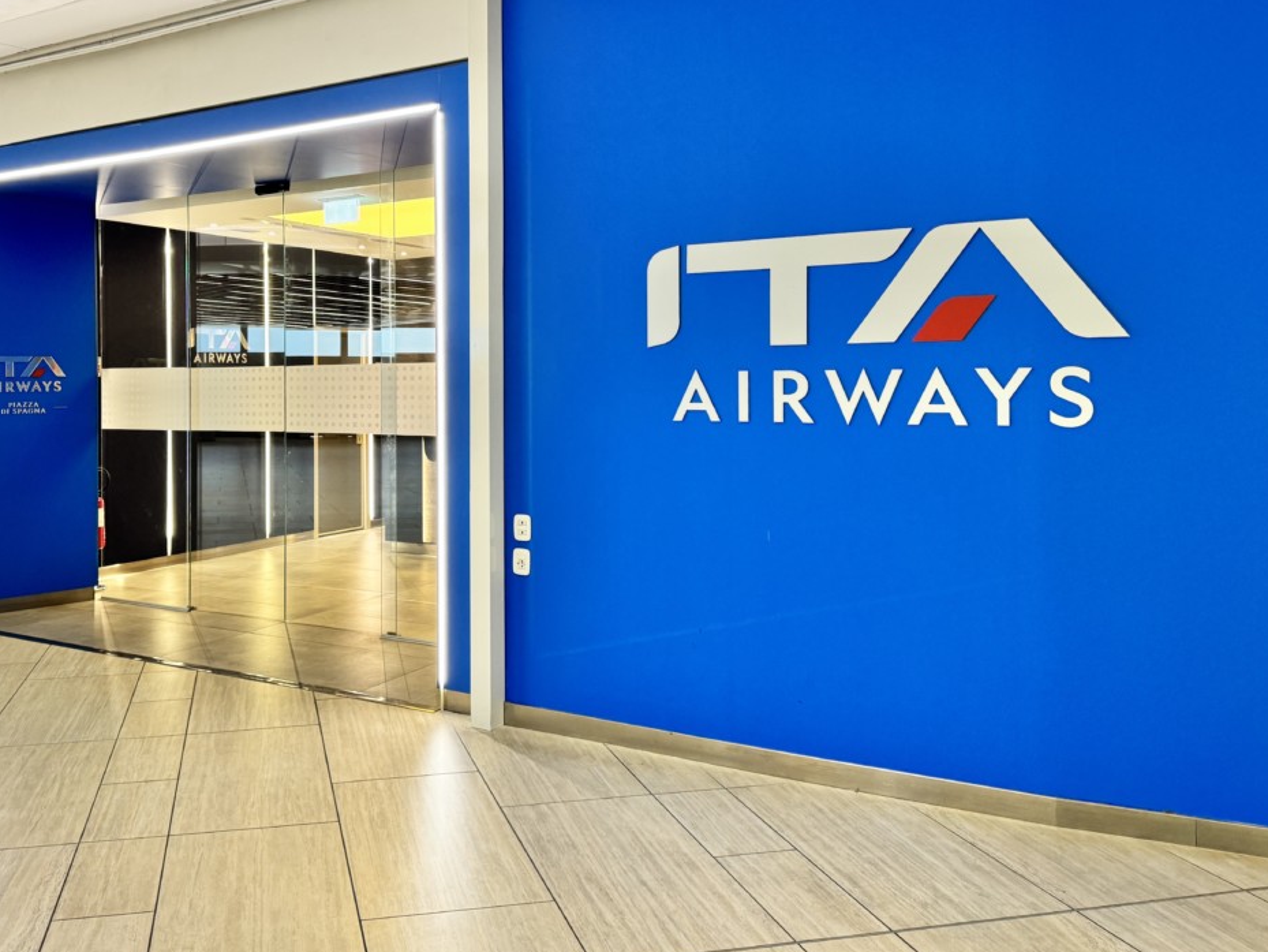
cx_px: 489
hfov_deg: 57.7
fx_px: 1136
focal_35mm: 31
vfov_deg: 45.2
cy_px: 374
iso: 200
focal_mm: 6.76
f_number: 1.78
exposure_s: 1/98
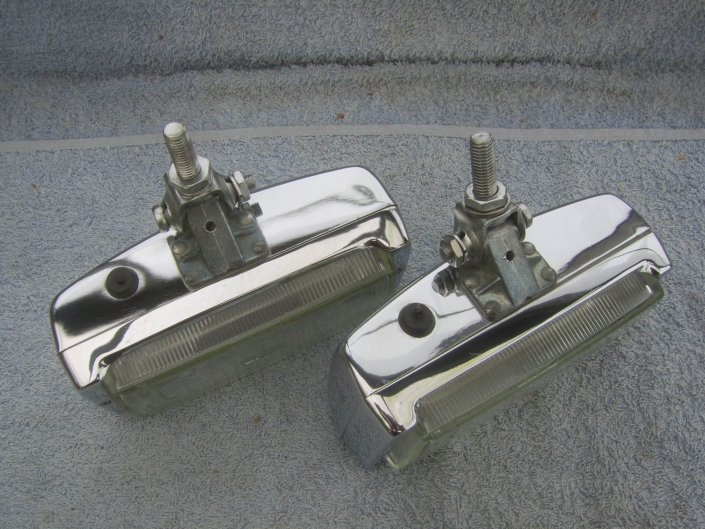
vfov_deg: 37.7
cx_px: 352
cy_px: 264
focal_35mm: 38
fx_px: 774
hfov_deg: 49.0
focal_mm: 7.8
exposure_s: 1/125
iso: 50
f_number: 6.4
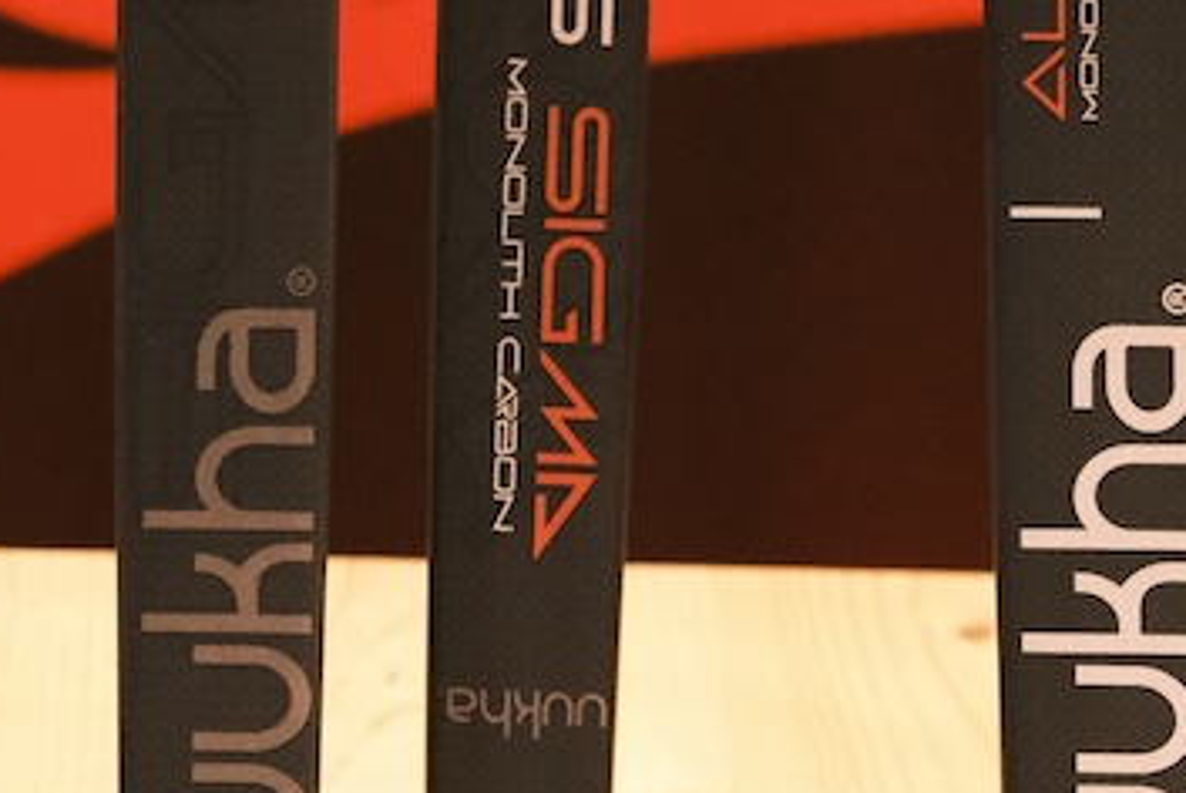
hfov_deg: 11.9
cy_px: 180
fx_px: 5638
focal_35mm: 171
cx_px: 168
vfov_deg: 8.0
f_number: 4
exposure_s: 1/160
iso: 12800
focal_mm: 39
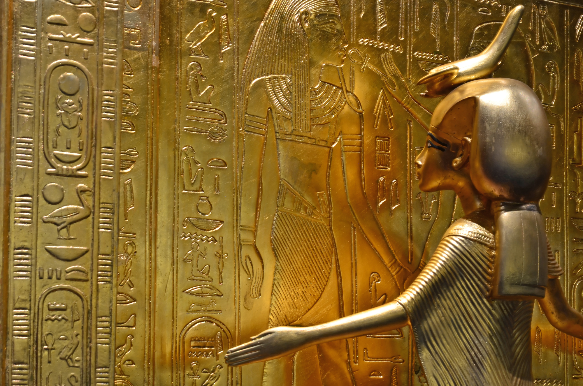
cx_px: 292
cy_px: 193
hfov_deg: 26.0
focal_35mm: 78
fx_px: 1261
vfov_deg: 17.4
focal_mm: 52
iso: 140
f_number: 13
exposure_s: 3
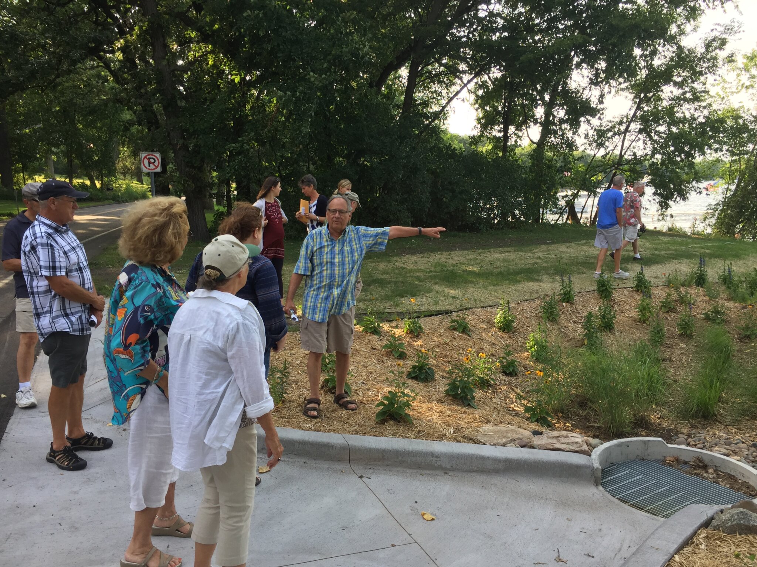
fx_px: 634
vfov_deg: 48.2
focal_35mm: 29
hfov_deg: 61.7
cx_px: 378
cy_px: 284
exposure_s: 1/275
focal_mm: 4.15
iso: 32
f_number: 2.2
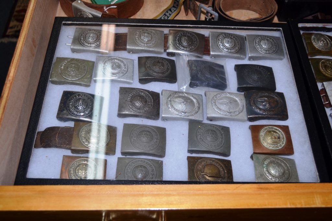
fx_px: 332
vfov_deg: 36.9
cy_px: 110
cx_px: 166
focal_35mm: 36
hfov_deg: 53.1
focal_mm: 24
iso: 100
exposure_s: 1/60
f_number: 4
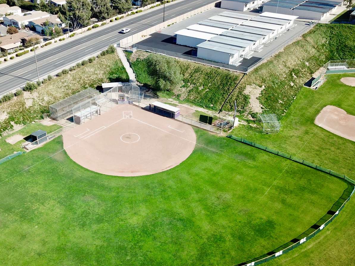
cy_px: 172
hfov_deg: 52.1
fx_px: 359
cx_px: 133
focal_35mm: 35
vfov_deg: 40.3
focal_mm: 4.73
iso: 100
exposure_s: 1/826
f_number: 2.2
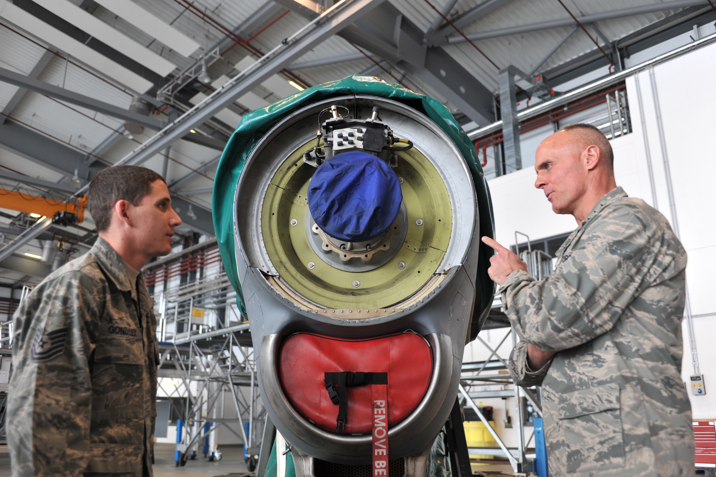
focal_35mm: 32
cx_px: 358
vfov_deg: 41.1
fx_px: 636
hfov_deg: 58.7
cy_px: 238
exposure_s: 1/200
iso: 400
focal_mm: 32
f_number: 4
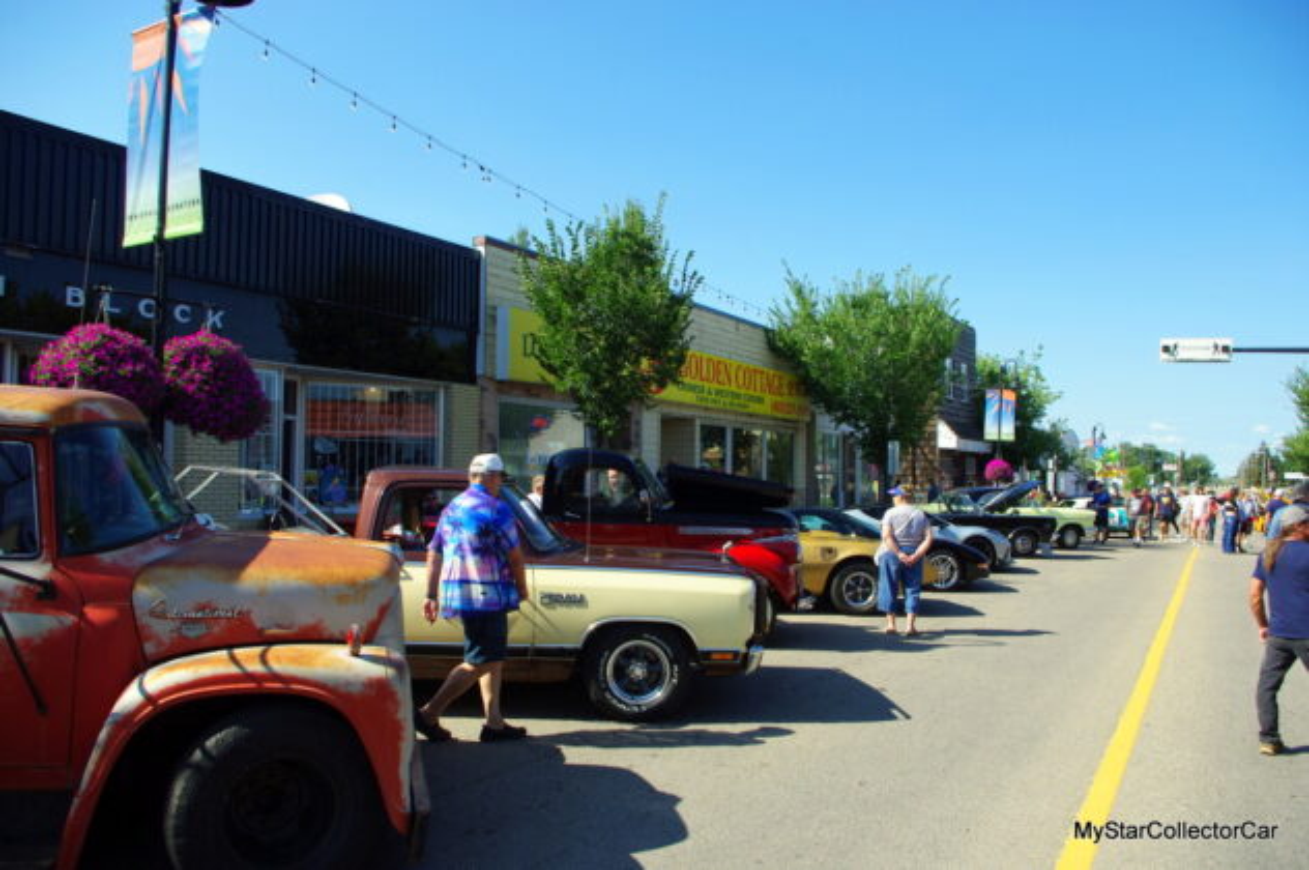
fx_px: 981
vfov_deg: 47.8
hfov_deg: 67.4
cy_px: 435
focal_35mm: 27
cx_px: 654
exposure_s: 1/160
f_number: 8
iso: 100
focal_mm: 18
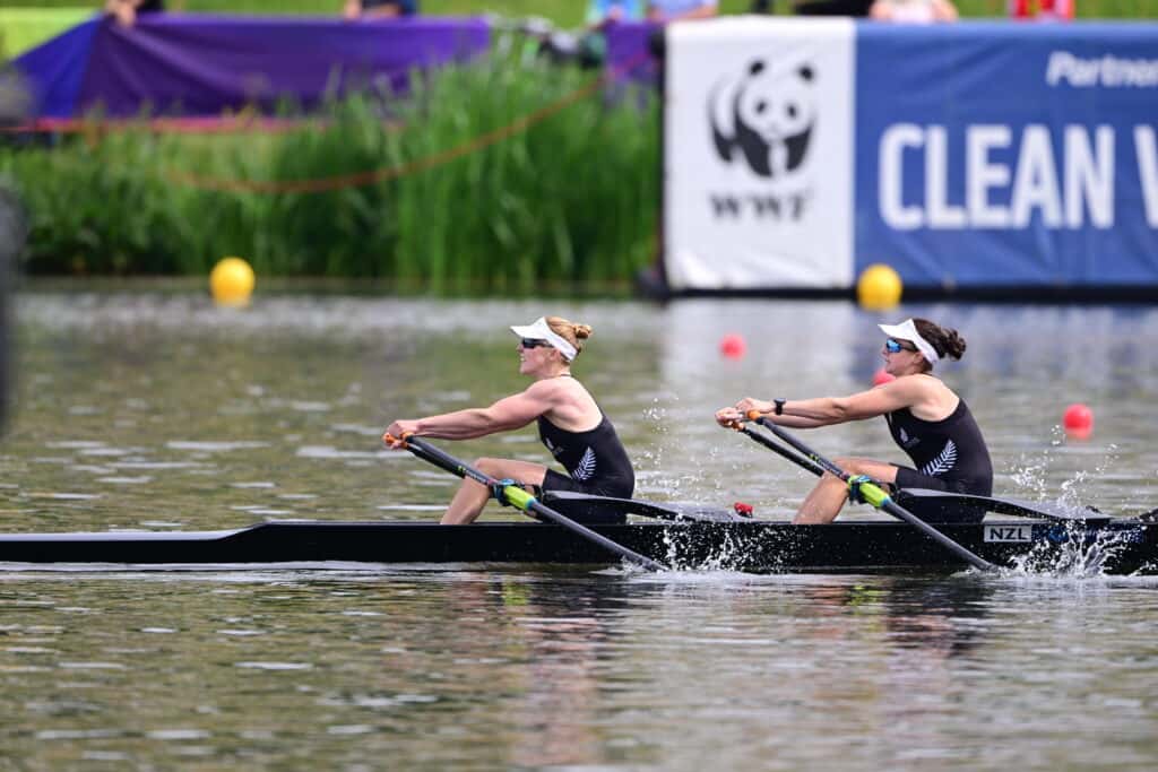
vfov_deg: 1.7
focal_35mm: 800
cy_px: 386
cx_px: 579
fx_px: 25735
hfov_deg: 2.6
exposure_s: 1/1600
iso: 720
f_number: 6.3
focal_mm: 800
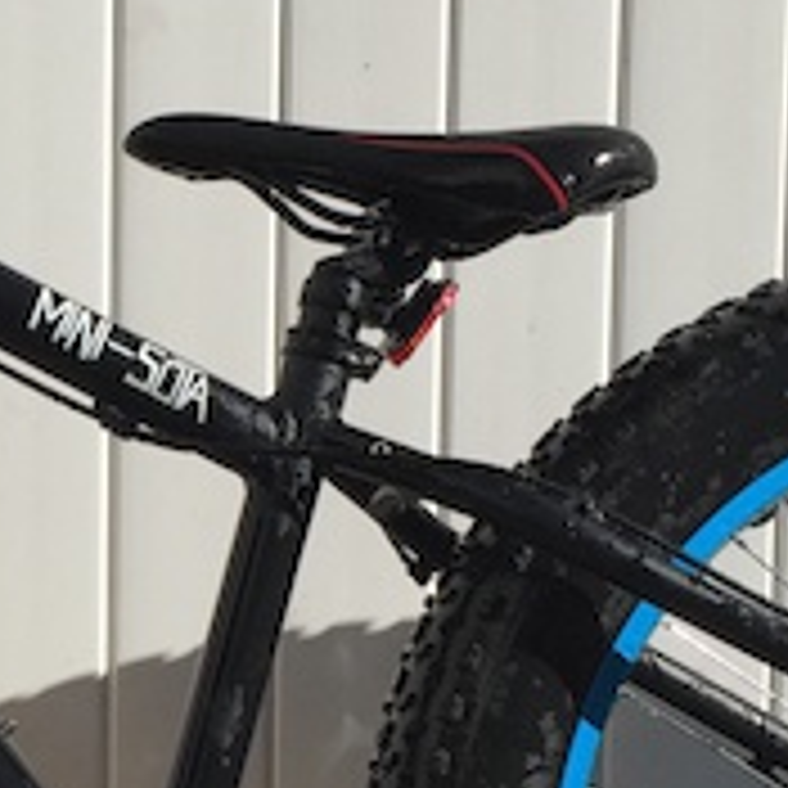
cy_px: 585
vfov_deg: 14.8
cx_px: -54
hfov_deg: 14.6
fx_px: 3013
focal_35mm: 117
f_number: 2.2
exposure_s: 1/3597
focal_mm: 4.15
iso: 32
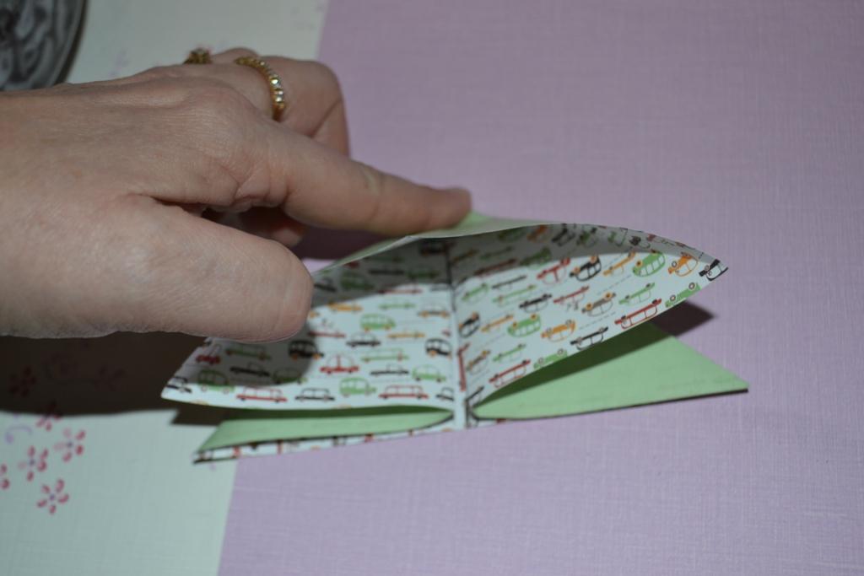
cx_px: 432
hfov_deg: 43.6
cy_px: 288
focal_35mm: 45
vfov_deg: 29.9
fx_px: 1080
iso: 180
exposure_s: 1/60
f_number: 4.5
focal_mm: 30
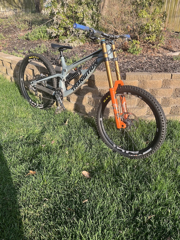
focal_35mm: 26
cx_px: 90
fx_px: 180
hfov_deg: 53.1
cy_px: 120
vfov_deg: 67.3
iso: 50
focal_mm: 5.1
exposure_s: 1/705
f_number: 1.6
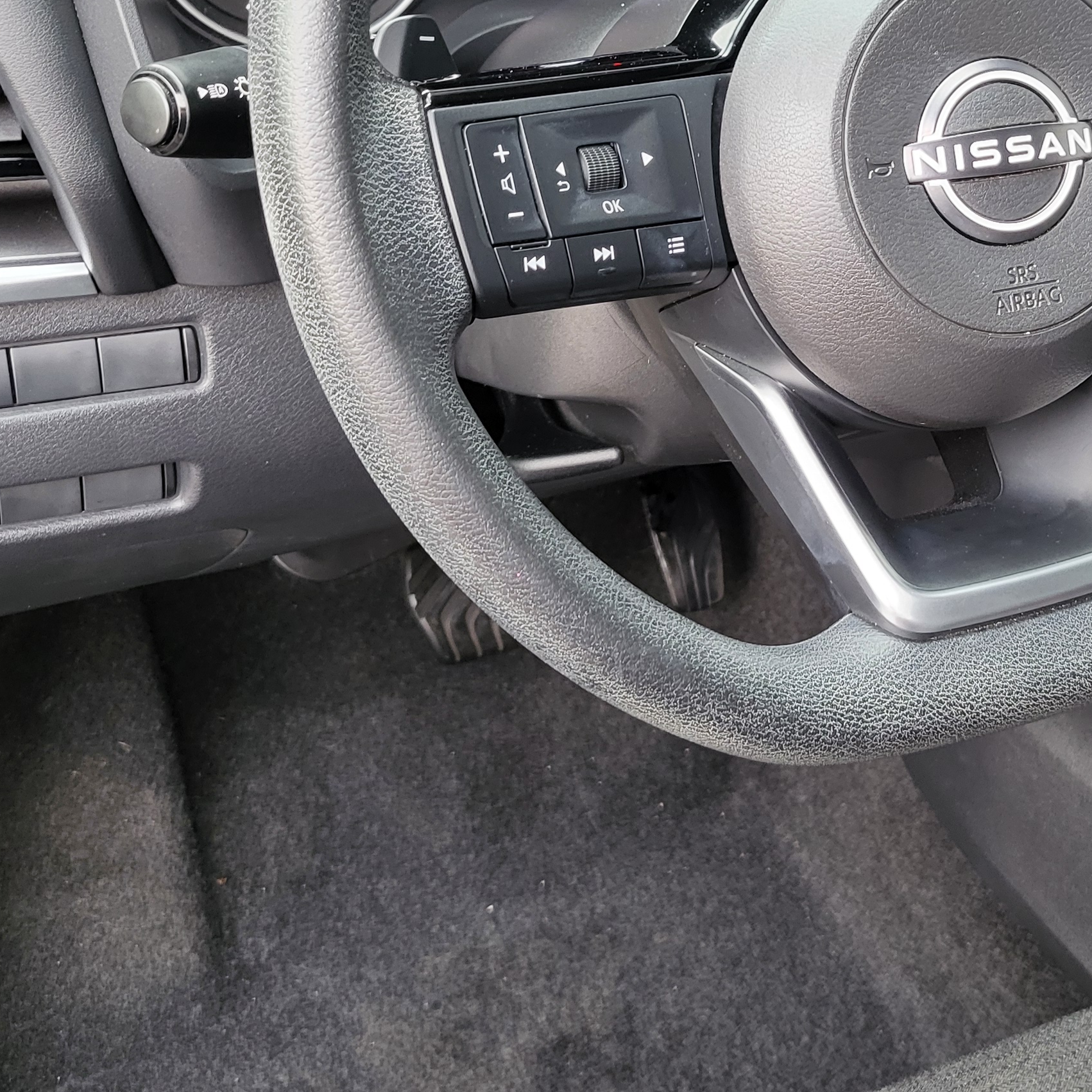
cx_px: 935
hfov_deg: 30.5
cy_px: 382
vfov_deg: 31.4
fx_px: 1927
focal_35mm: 54
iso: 250
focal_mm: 5.4
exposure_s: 1/40
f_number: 1.8
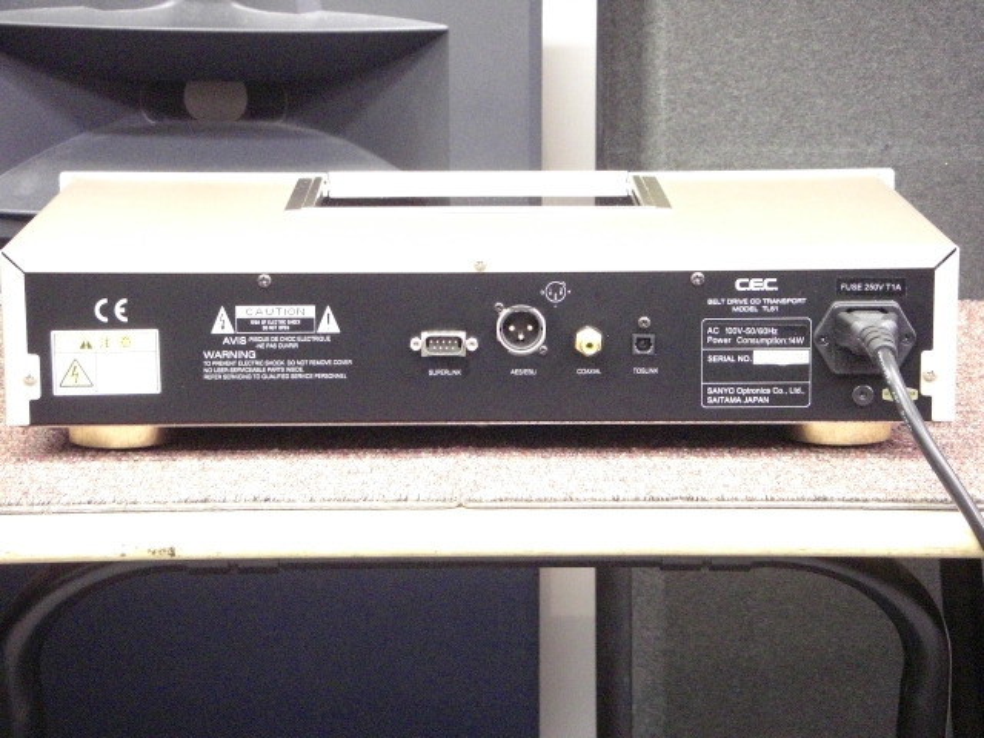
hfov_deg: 17.3
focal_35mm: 114
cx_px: 492
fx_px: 3241
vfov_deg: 13.0
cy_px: 369
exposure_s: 1/8
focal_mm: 18.9
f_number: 4.3
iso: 800
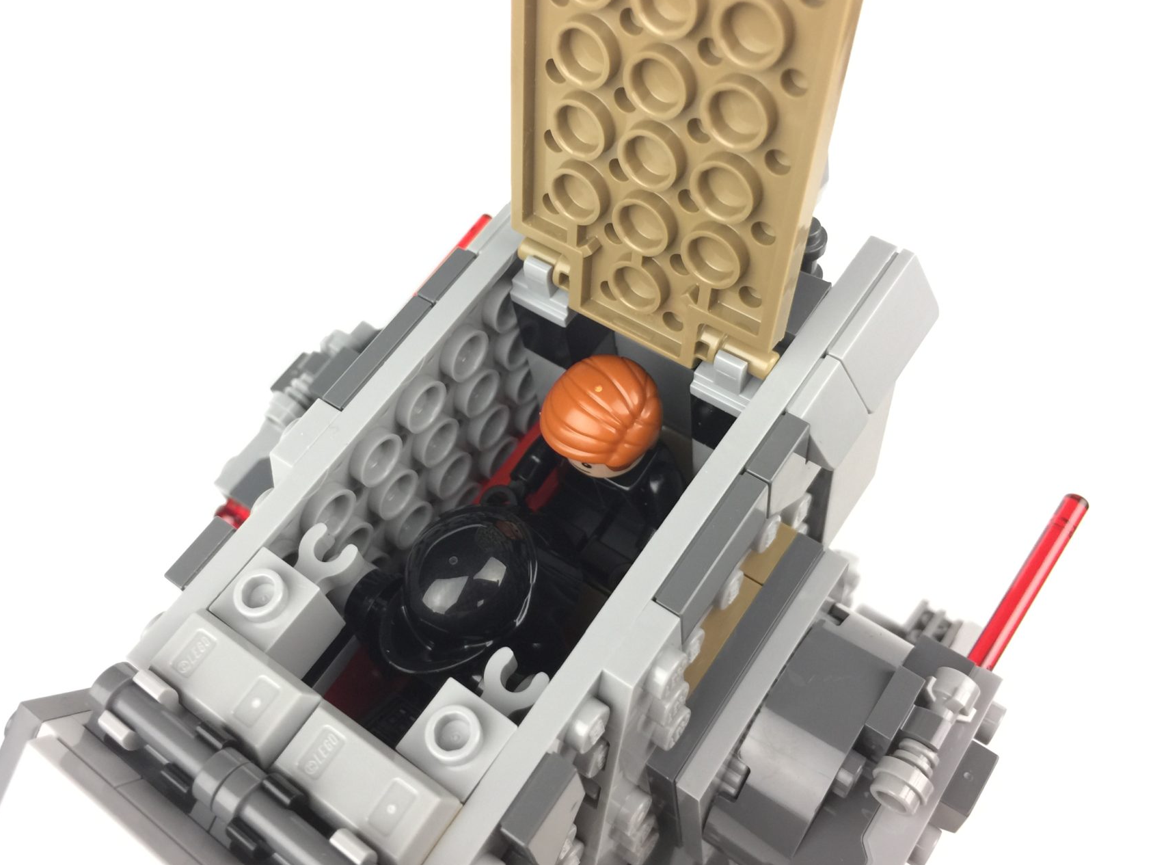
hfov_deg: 55.3
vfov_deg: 42.9
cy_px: 397
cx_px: 532
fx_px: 1099
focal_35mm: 33
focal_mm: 4.15
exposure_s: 1/30
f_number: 2.2
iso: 50
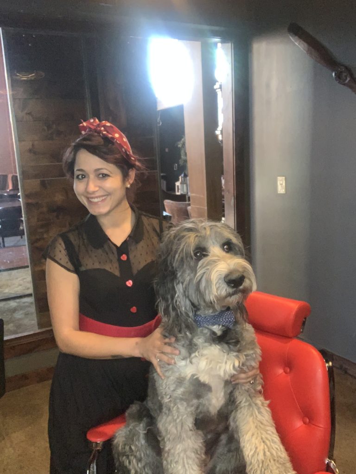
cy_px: 237
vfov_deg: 56.8
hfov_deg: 44.2
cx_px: 178
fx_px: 439
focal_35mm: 32
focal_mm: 2.87
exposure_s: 1/40
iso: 250
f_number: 2.2
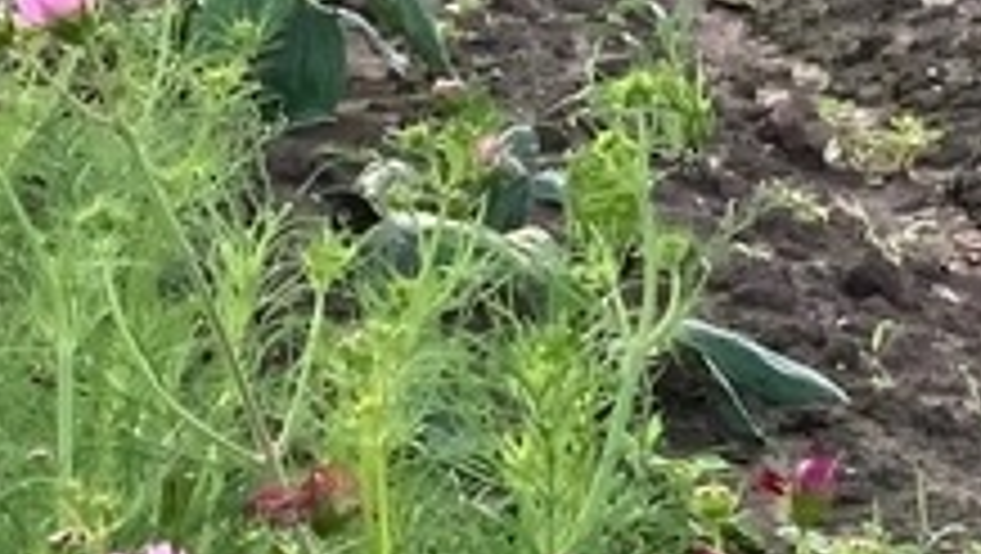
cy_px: -189
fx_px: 8642
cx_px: -909
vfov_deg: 3.7
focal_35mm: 332
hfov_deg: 6.3
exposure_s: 1/108
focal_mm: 6
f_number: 2.4
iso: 16
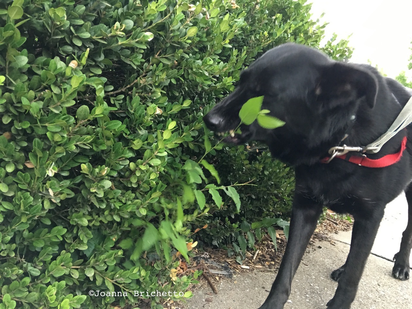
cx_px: 206
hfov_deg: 61.7
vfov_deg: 48.2
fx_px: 345
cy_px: 154
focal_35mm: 29
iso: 80
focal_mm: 4.15
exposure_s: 1/15
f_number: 2.2
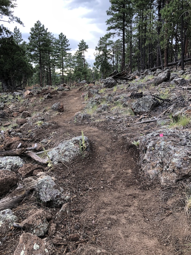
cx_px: 96
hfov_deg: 49.7
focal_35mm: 28
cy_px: 128
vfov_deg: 63.4
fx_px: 206
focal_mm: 3.99
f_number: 1.8
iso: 40
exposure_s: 1/120
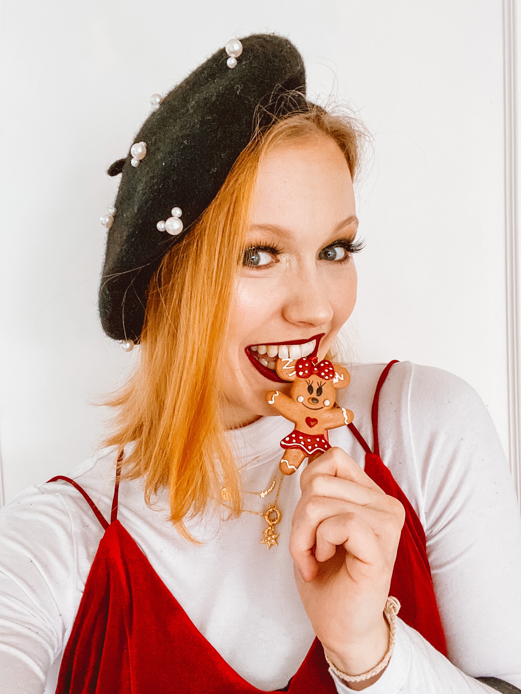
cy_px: 347
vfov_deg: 60.0
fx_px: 602
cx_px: 260
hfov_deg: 46.8
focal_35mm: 30
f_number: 2.2
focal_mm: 2.71
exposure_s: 1/30
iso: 400
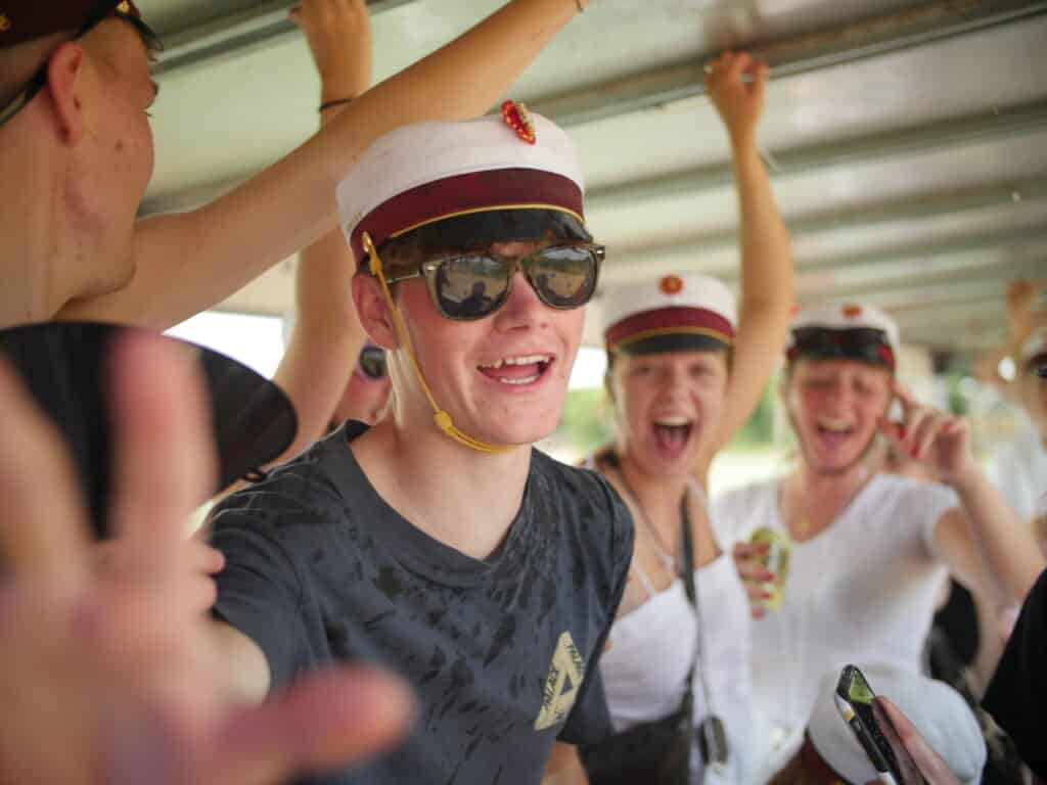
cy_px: 392
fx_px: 1331
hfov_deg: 42.9
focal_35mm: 44
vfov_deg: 32.9
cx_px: 524
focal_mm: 22
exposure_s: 1/500
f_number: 1.1
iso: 200
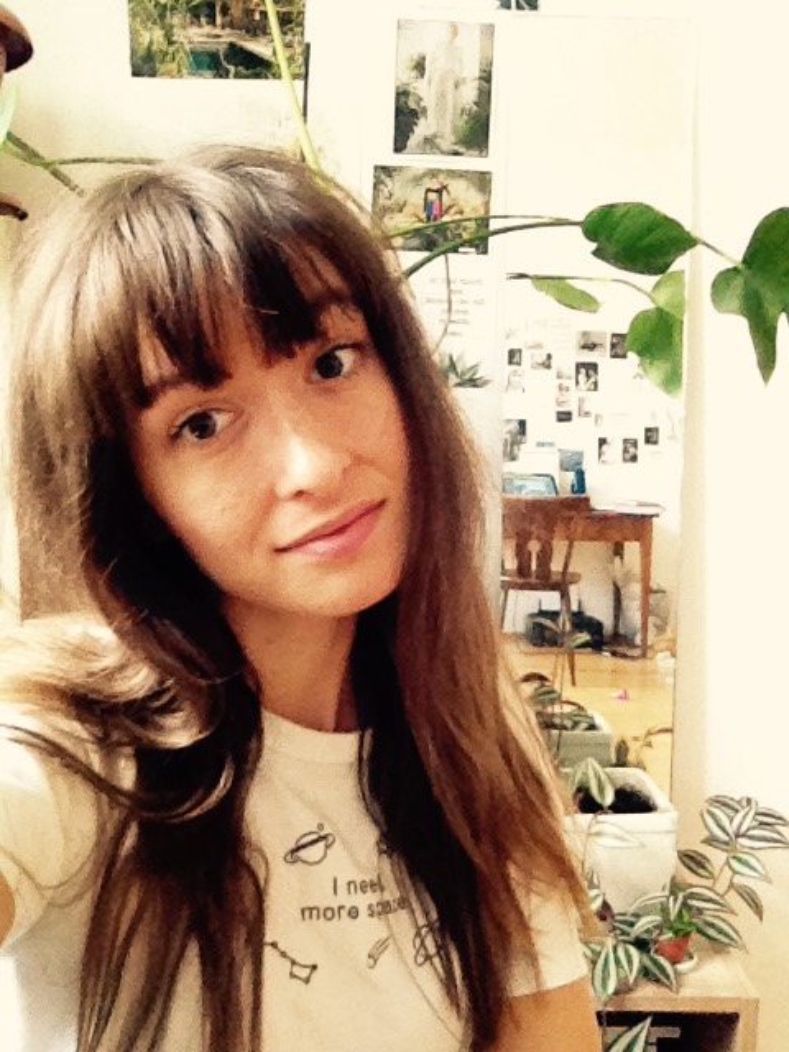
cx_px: 394
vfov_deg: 52.6
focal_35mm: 35
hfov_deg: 40.7
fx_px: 1064
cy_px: 526
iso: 500
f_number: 2.4
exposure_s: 1/30
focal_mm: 1.85
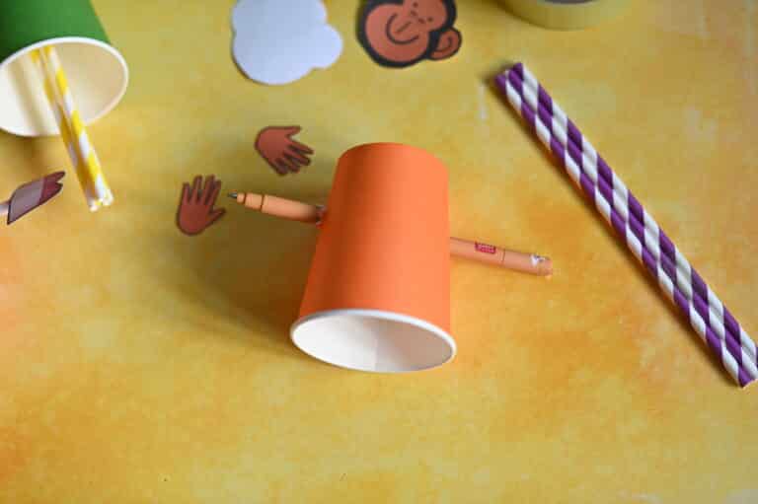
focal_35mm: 50
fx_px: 1052
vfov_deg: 27.0
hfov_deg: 39.6
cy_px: 252
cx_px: 379
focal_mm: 50
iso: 400
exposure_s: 1/250
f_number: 2.8
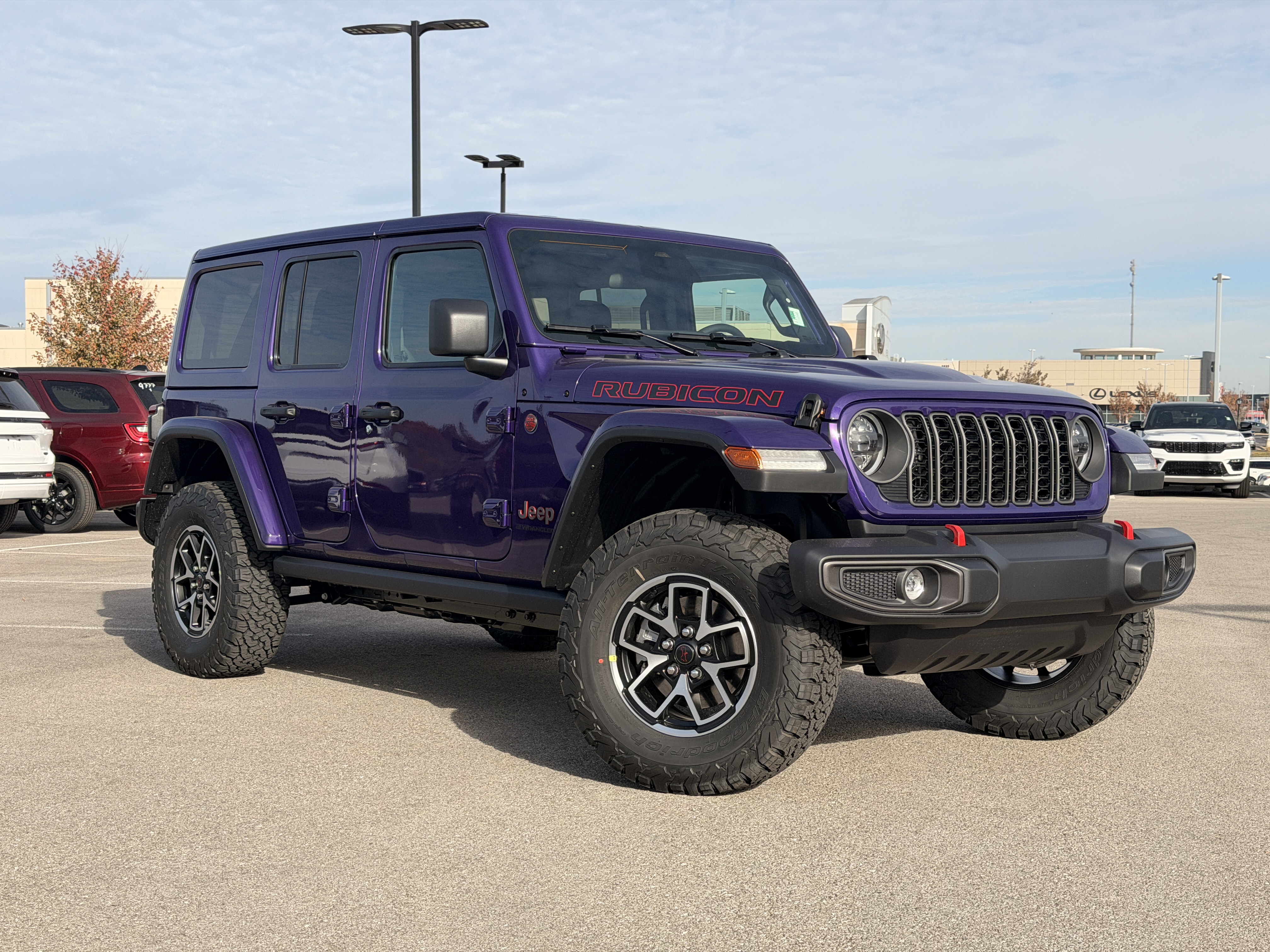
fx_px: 1761
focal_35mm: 48
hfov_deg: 39.7
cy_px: 476
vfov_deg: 30.3
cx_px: 635
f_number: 1.78
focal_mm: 6.76
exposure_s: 1/4587
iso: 64
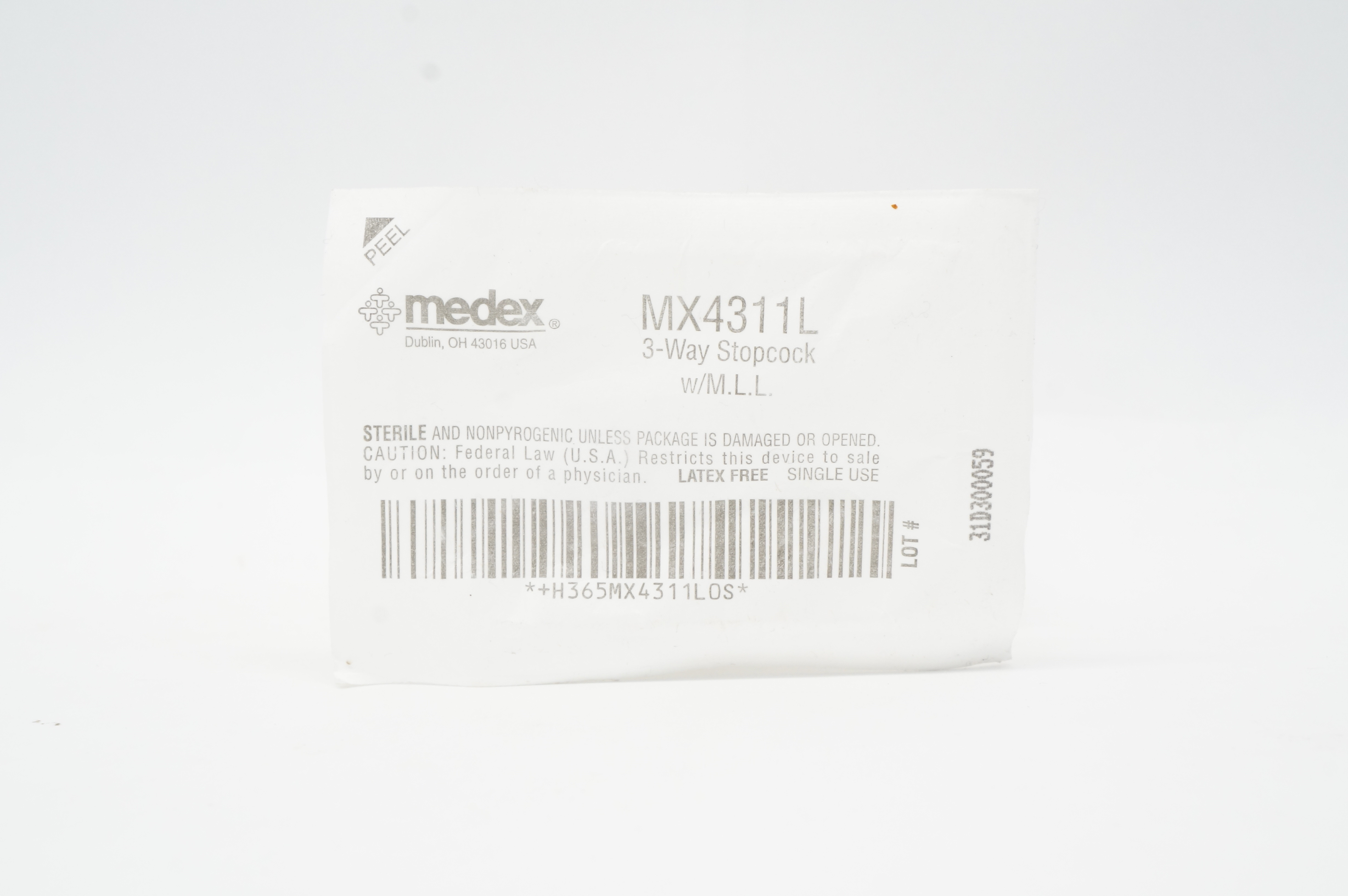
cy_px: 448
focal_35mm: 54
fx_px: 2020
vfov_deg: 25.0
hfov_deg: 36.9
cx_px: 674
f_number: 11
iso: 800
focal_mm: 36
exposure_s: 1/20
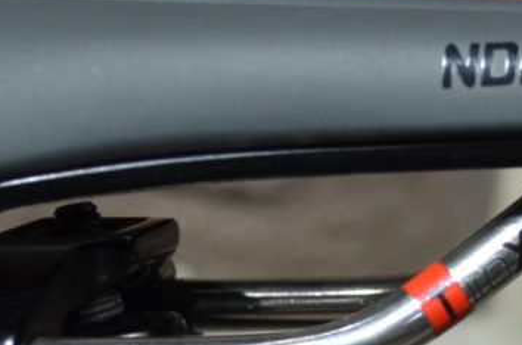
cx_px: 445
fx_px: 2762
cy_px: 273
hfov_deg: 10.7
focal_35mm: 191
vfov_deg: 7.1
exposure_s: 1/60
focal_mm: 22
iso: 500
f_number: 4
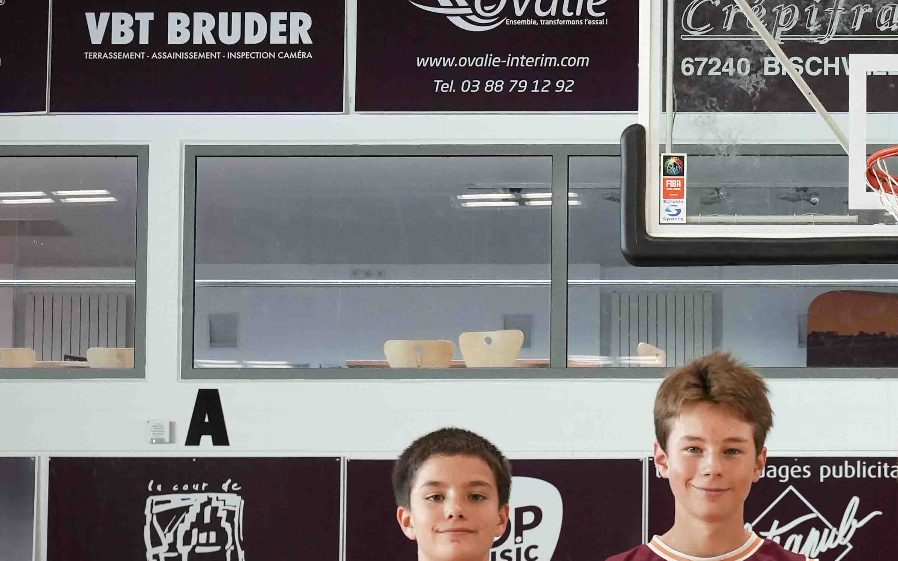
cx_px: 954
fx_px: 3259
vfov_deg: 9.7
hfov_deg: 15.3
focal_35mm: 133
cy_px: 743
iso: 2000
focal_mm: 45.4
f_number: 6.3
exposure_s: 1/80
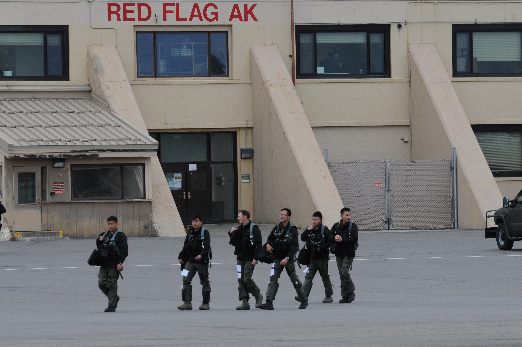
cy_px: 174
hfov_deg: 7.1
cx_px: 261
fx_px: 4236
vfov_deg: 4.7
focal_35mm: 292
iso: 500
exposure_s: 1/250
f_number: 9
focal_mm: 195
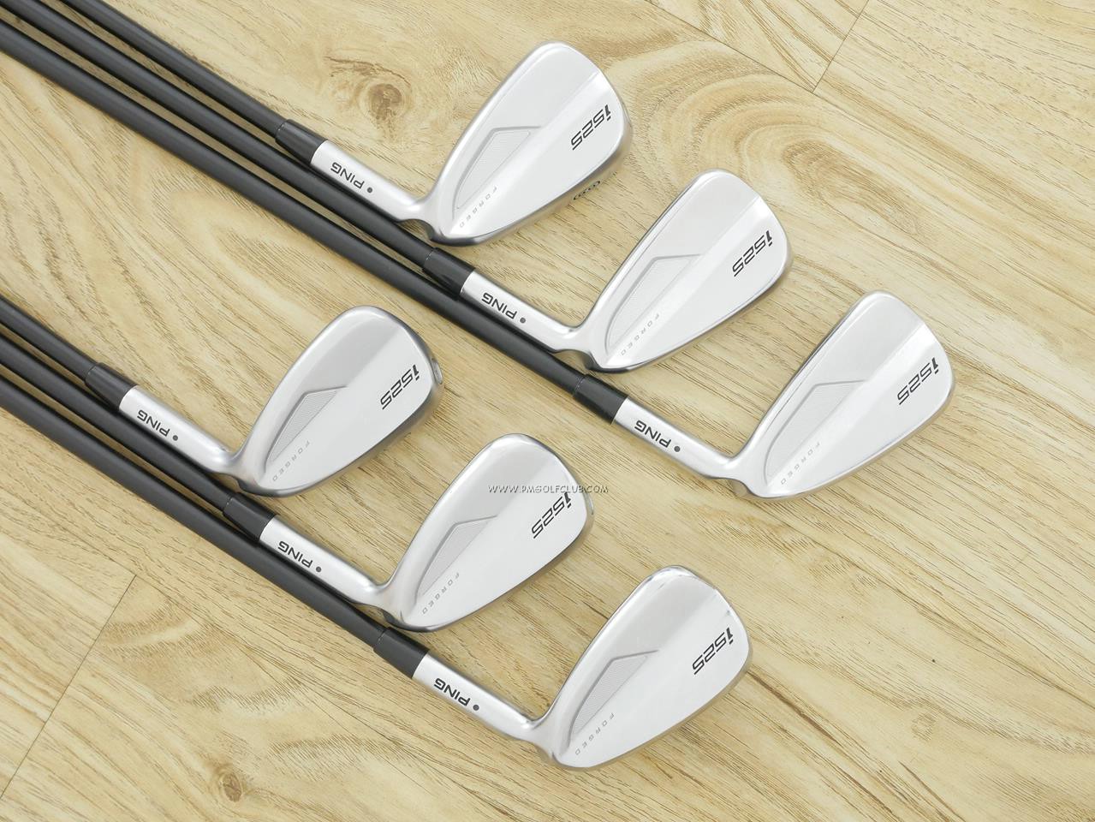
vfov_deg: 29.1
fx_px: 1582
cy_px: 411
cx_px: 548
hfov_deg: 38.2
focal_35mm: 50
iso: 1600
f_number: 4.5
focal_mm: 25
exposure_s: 1/40
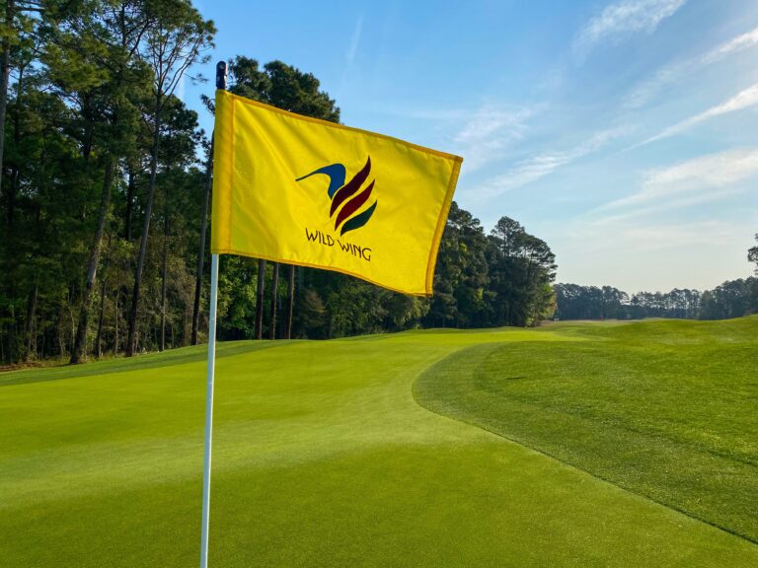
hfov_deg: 67.3
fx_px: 569
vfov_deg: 53.1
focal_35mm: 26
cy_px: 284
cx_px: 379
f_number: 1.8
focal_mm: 4.25
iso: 32
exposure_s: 1/4808
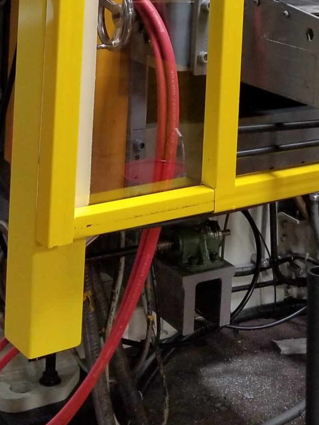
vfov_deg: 23.0
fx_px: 958
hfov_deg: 18.7
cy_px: -82
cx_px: 249
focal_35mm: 78
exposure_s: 1/60
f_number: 1.7
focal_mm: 4.3
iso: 200
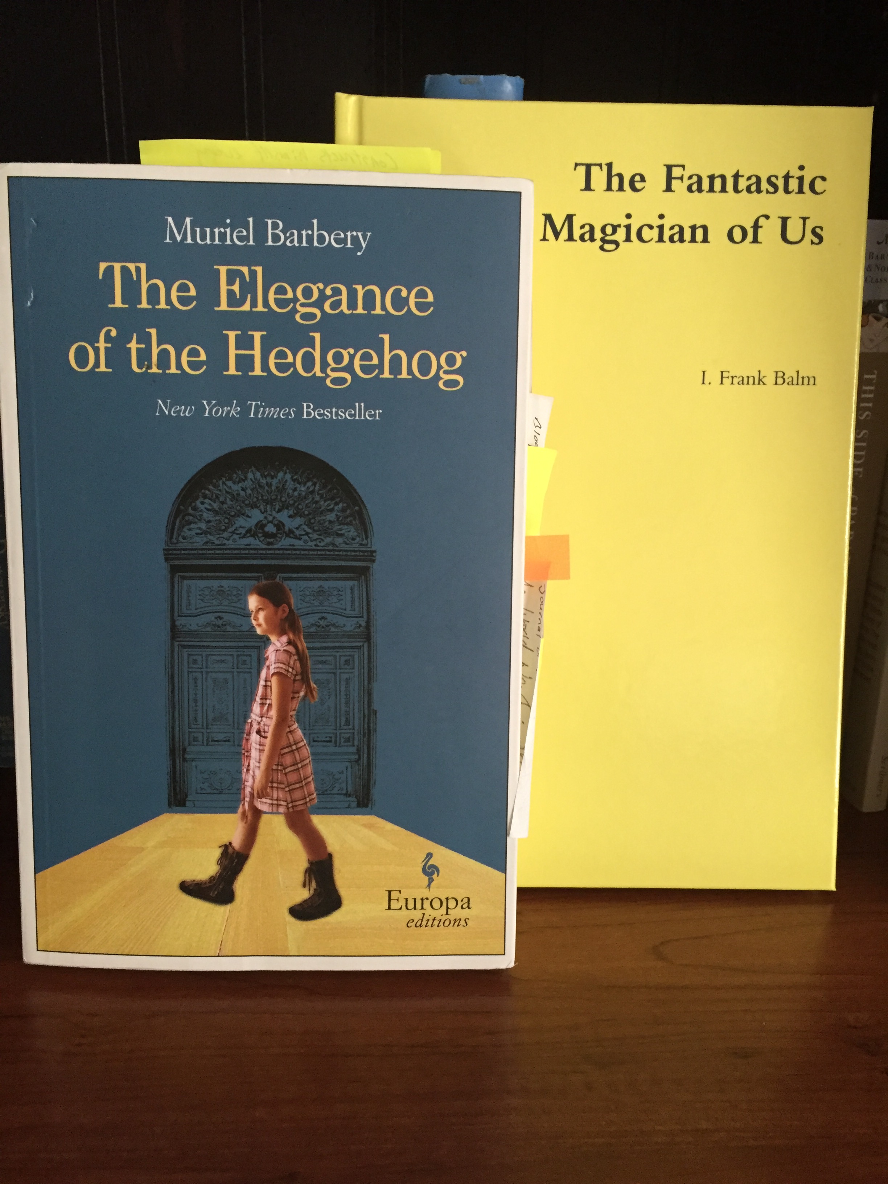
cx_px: 444
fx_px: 992
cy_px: 592
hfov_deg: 48.2
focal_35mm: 29
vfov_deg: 61.7
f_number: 2.2
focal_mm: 4.15
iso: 250
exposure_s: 1/24
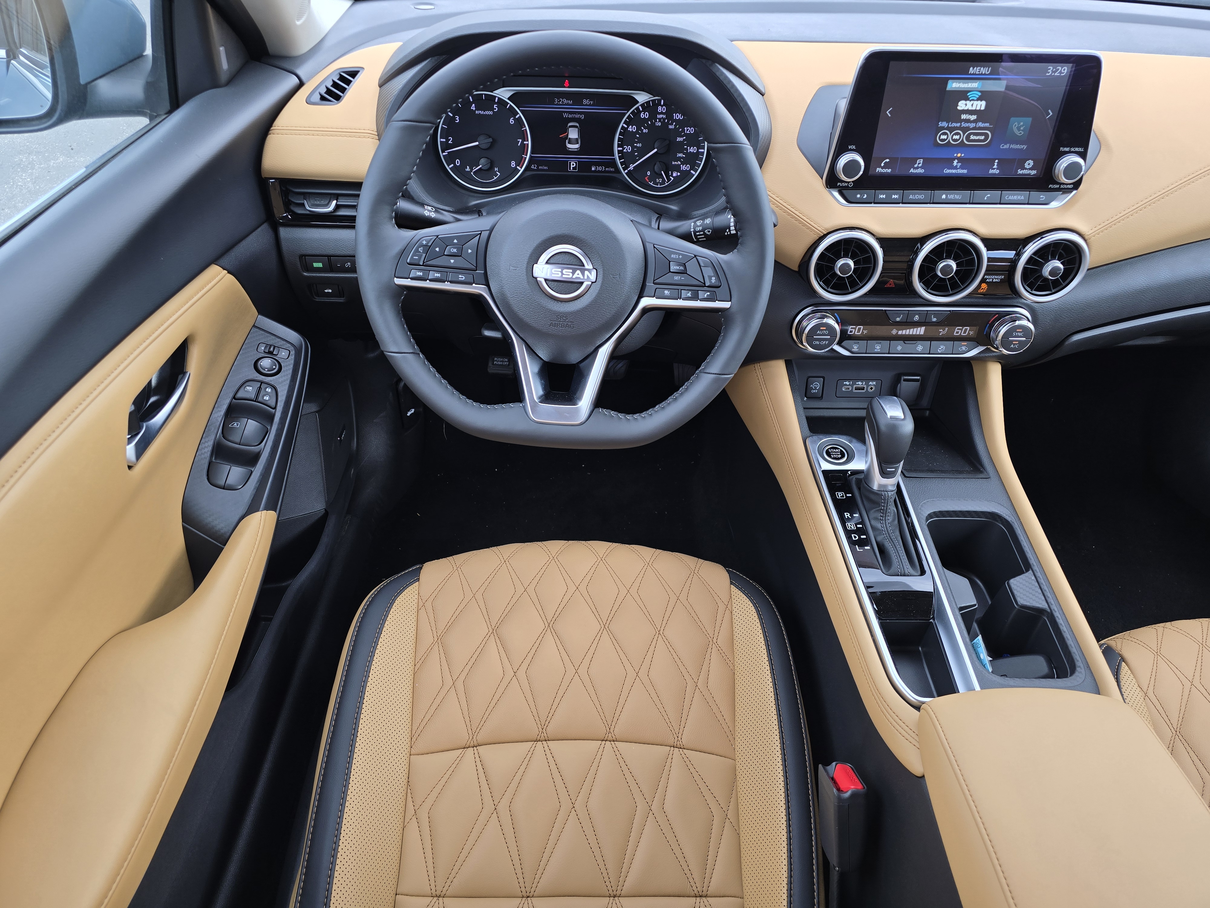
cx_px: 605
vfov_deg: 58.9
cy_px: 454
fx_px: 804
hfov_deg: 73.9
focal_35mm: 23
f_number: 1.7
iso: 40
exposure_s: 1/180
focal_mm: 6.3
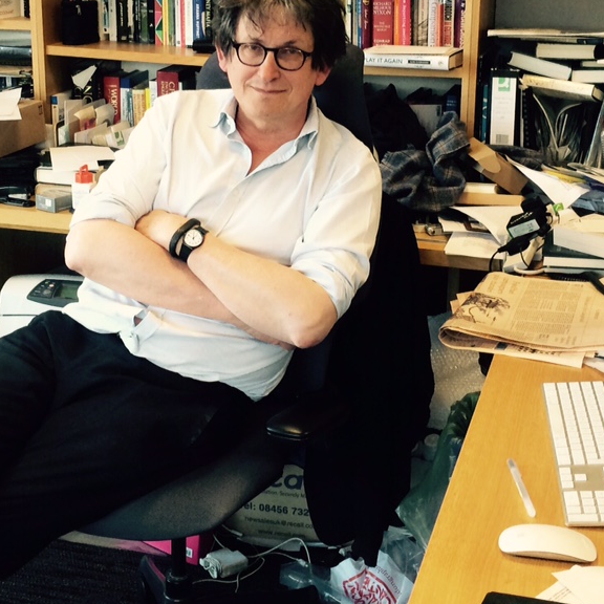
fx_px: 1125
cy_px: 179
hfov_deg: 30.0
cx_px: 331
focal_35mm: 57
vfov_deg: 29.7
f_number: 2.2
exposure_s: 1/30
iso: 40
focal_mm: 4.15
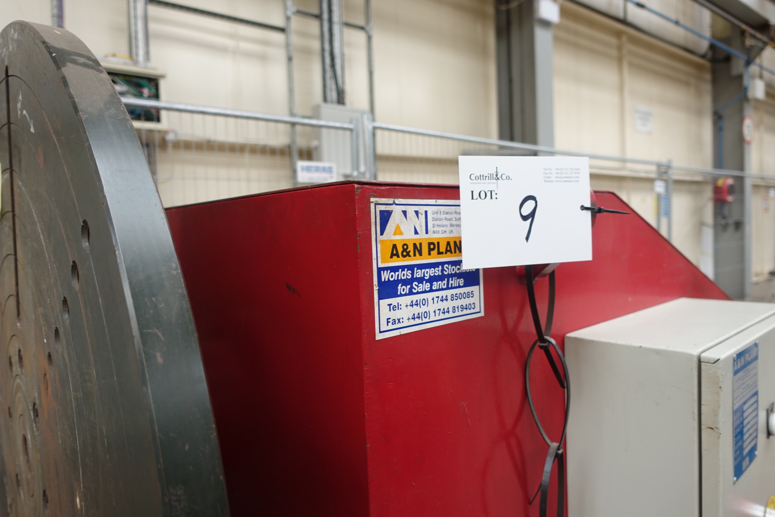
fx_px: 517
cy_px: 258
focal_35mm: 24
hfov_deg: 73.7
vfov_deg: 53.1
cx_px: 388
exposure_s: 1/30
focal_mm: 8.8
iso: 125
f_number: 2
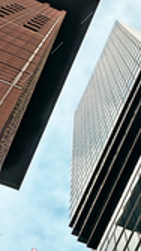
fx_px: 478
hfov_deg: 16.3
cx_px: 154
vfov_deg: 29.1
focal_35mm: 72
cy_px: 83
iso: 50
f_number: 2.2
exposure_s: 1/2817
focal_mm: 2.22
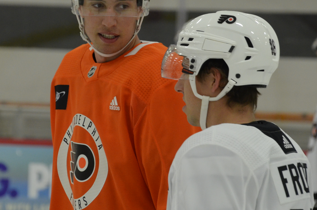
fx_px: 3312
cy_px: 104
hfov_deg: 5.5
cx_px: 119
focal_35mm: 377
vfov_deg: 3.6
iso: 1600
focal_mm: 145
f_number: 6
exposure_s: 1/160
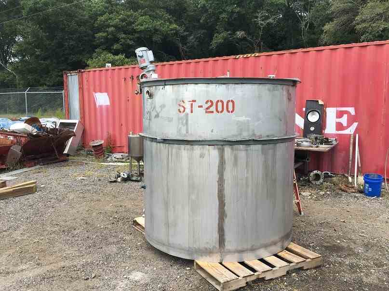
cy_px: 146
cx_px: 194
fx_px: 326
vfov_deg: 48.2
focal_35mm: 29
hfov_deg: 61.7
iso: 25
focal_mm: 4.15
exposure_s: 1/986
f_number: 2.2
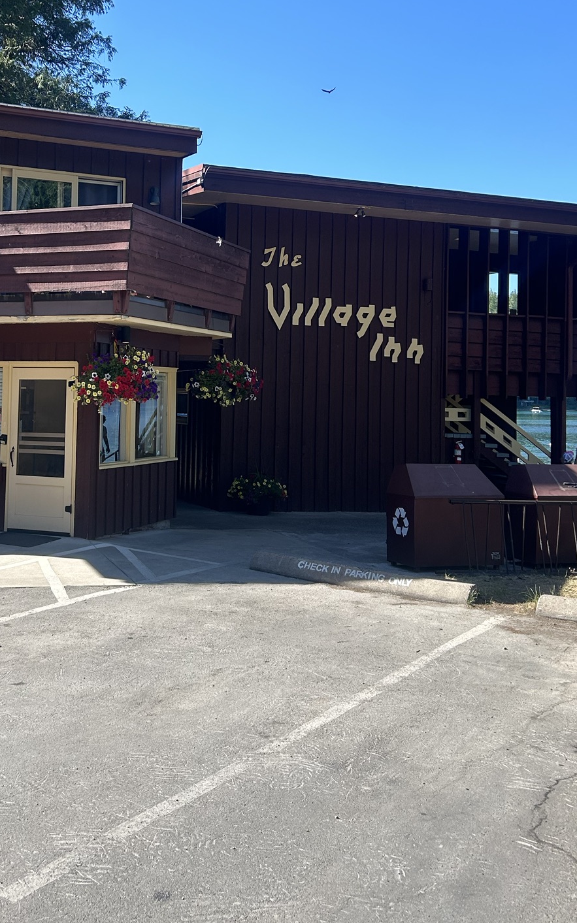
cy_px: 344
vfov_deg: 49.9
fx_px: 981
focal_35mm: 39
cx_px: 202
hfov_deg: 32.5
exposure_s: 1/1808
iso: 50
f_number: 1.5
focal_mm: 5.7
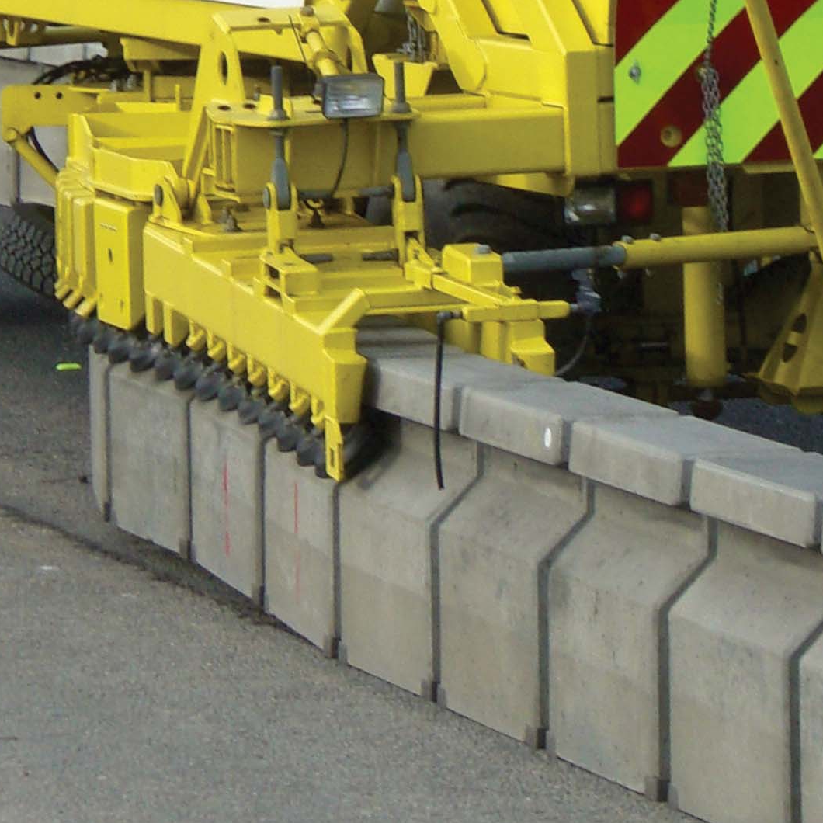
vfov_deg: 5.0
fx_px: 9334
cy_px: -44
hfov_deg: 5.0
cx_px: 375
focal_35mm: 347
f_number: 5.4
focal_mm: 23.7
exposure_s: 1/250
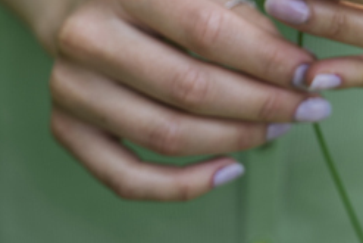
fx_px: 827
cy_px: -58
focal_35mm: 82
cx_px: 301
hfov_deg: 24.3
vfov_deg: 16.0
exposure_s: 1/60
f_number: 3.5
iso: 100
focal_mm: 28
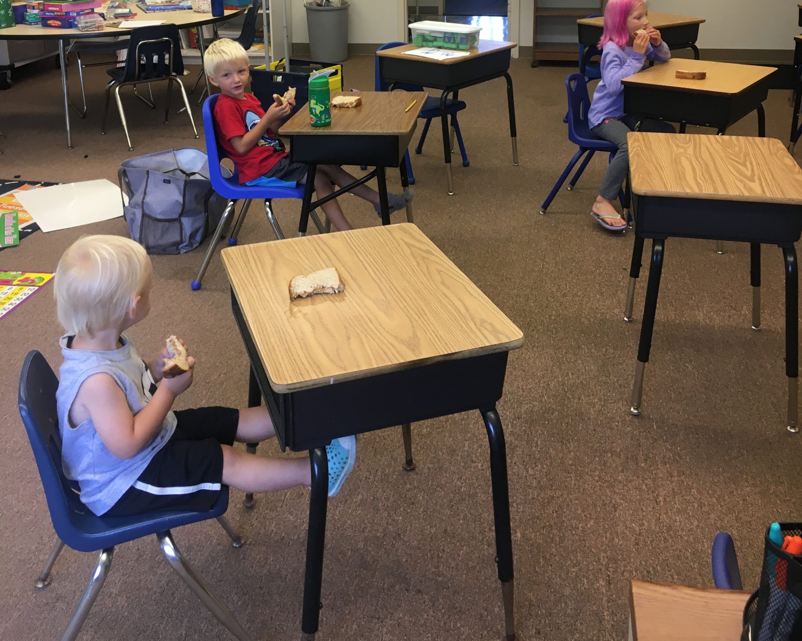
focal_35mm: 38
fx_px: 902
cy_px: 110
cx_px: 399
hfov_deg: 47.9
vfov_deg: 37.5
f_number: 2.2
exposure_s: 1/30
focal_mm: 4.15
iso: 32
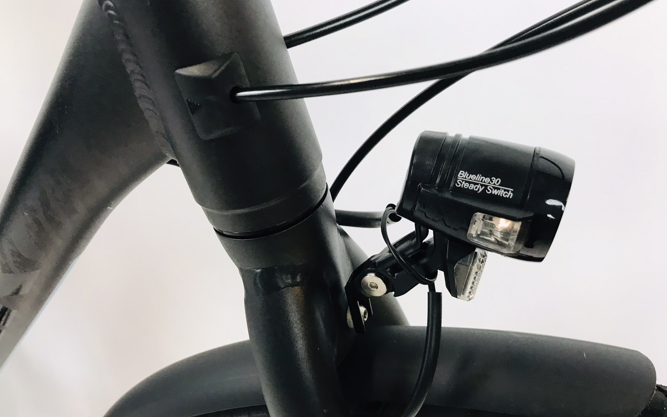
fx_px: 545
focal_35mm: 30
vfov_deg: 41.7
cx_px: 335
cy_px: 248
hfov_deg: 62.9
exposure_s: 1/25
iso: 40
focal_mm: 3.99
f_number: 1.8
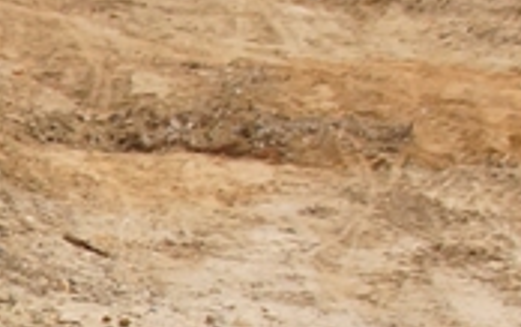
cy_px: 588
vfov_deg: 4.1
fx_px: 4504
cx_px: -877
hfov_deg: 6.2
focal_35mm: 317
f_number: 6.3
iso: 800
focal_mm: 30
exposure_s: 1/2000
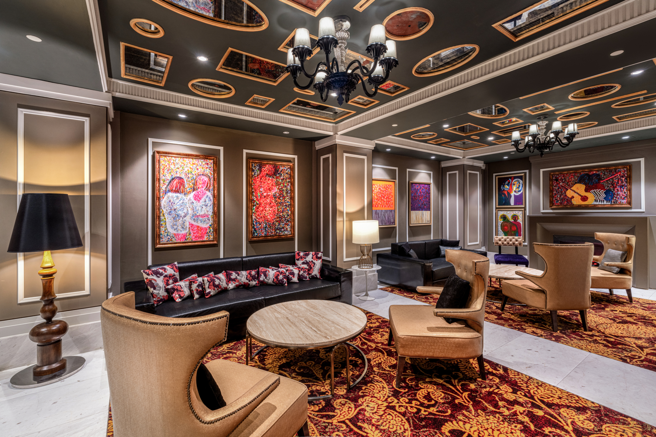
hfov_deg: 96.7
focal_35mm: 16
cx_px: 328
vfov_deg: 73.7
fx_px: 292
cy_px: 218
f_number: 10
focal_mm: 16
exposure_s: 1.3
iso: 250
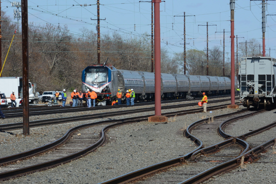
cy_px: 92
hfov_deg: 7.9
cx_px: 138
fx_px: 2008
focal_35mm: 262
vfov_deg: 5.2
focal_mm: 97.2
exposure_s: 1/640
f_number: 9
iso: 200
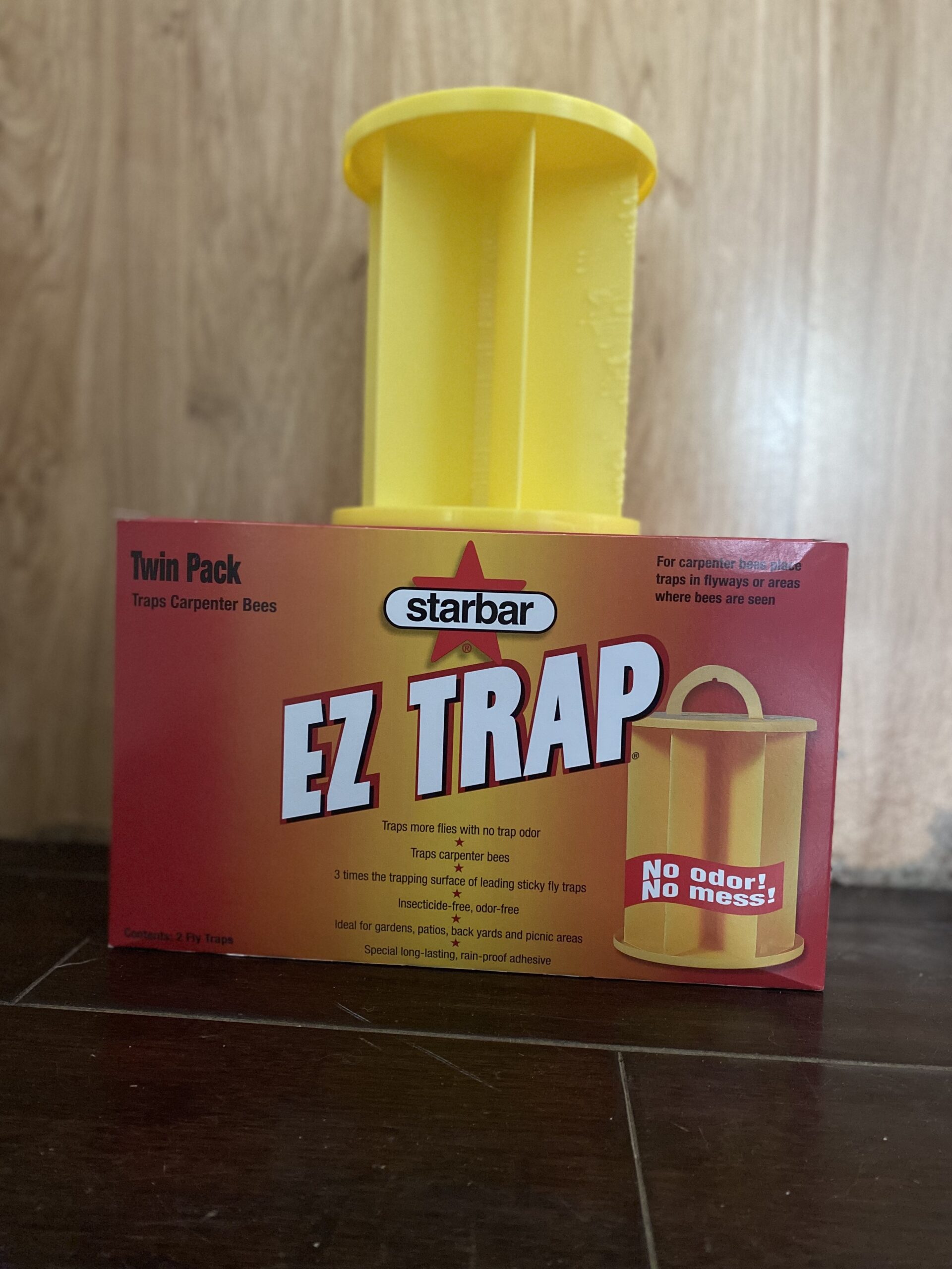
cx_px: 476
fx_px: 953
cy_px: 634
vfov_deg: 67.3
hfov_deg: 53.1
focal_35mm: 26
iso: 800
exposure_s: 1/30
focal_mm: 4.25
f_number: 1.8
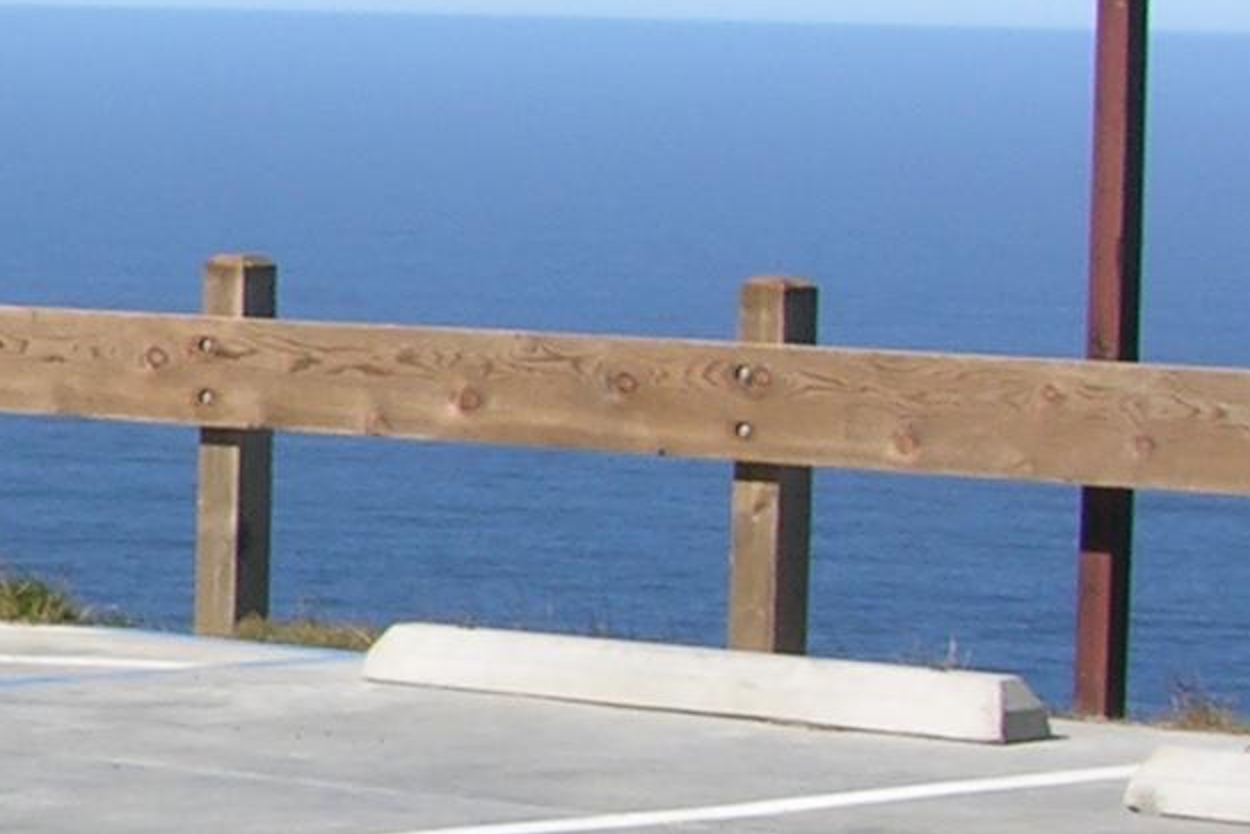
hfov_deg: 10.1
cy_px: 292
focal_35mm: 190
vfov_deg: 7.2
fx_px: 6598
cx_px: -1168
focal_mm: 8.9
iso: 50
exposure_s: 1/125
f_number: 8
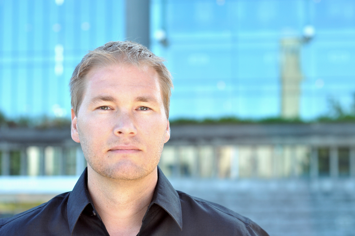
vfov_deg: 18.1
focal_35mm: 75
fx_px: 739
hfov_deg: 27.0
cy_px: 118
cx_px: 178
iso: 200
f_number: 3.2
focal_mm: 50
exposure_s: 1/200
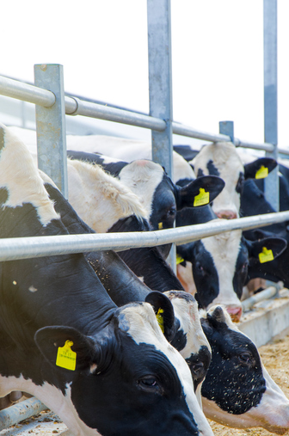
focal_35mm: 226
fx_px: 2729
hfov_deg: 6.1
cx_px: 155
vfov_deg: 9.1
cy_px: 278
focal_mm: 105
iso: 100
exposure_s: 1/200
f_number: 5.6
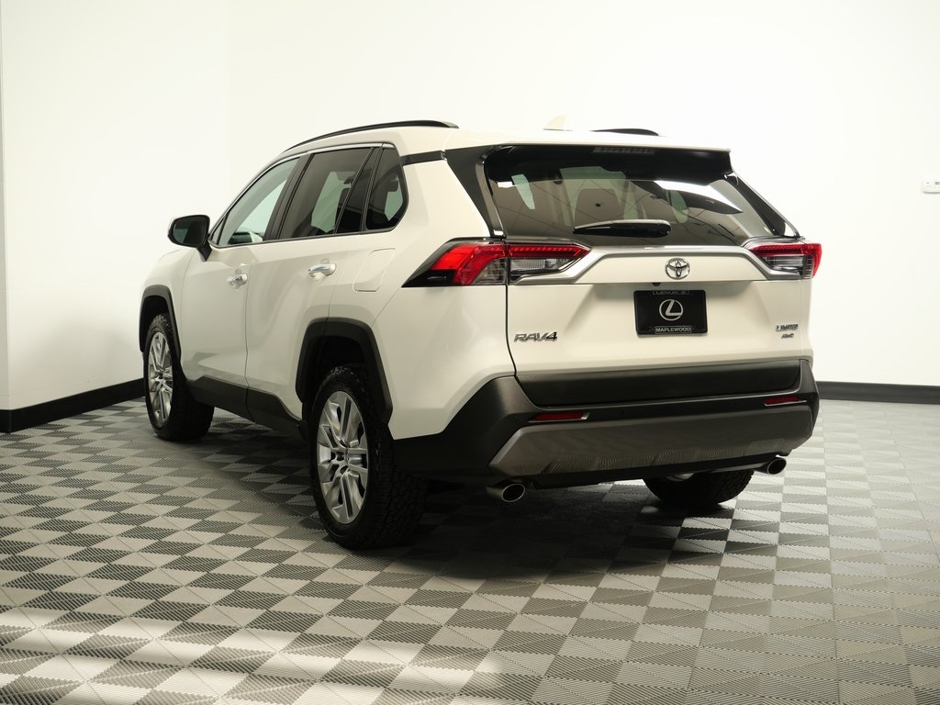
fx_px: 1249
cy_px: 352
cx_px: 470
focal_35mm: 46
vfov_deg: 31.5
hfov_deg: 41.2
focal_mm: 23
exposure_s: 1/200
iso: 250
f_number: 5
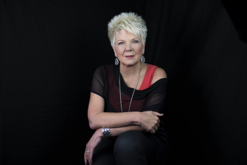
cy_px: 82
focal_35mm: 48
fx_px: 330
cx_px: 124
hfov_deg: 41.1
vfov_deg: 28.1
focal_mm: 48
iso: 100
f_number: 2.8
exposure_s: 1/125
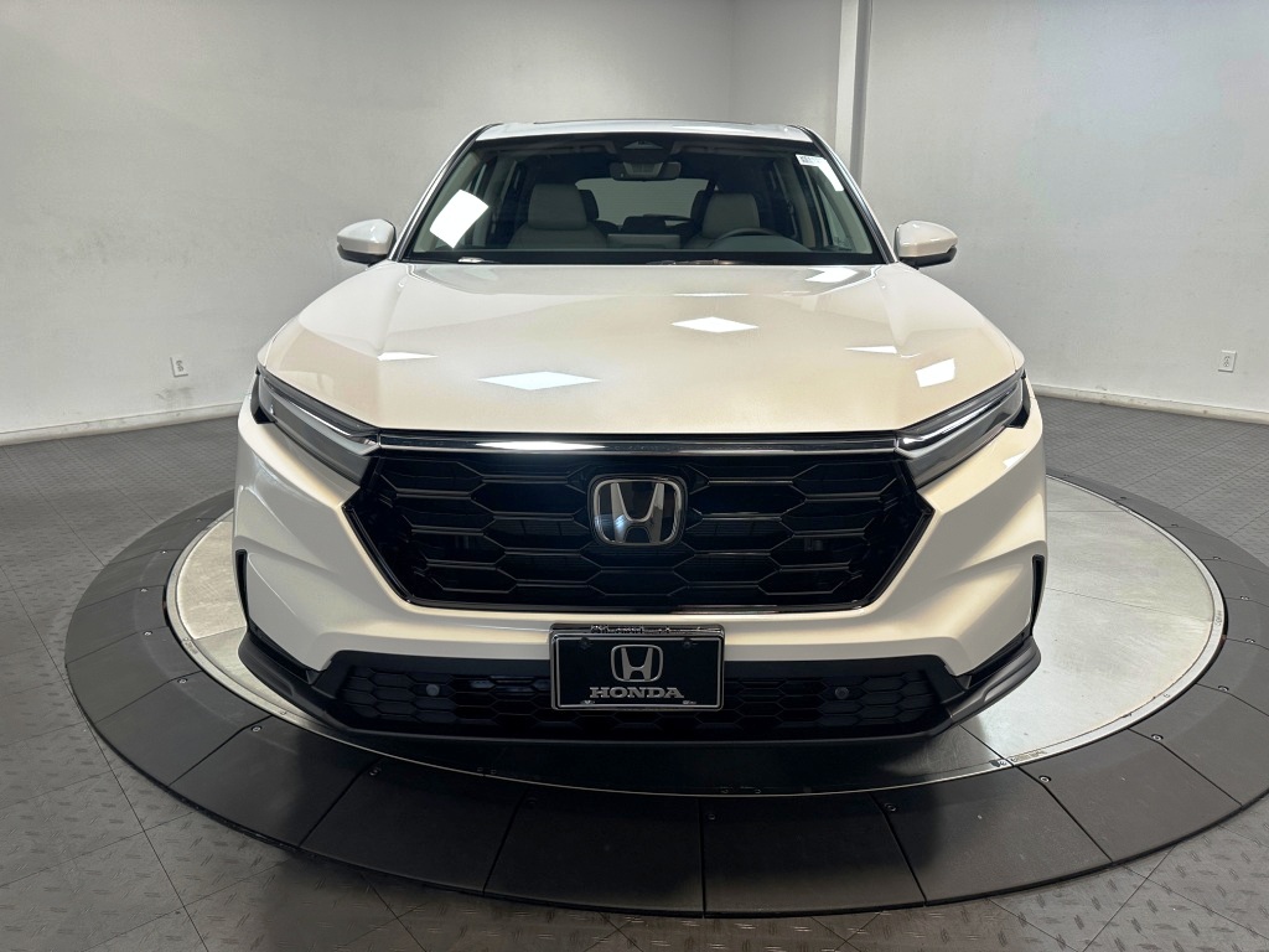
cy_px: 476
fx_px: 880
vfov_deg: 56.8
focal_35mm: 24
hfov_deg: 71.6
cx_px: 634
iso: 160
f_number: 1.78
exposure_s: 1/60
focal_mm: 6.86
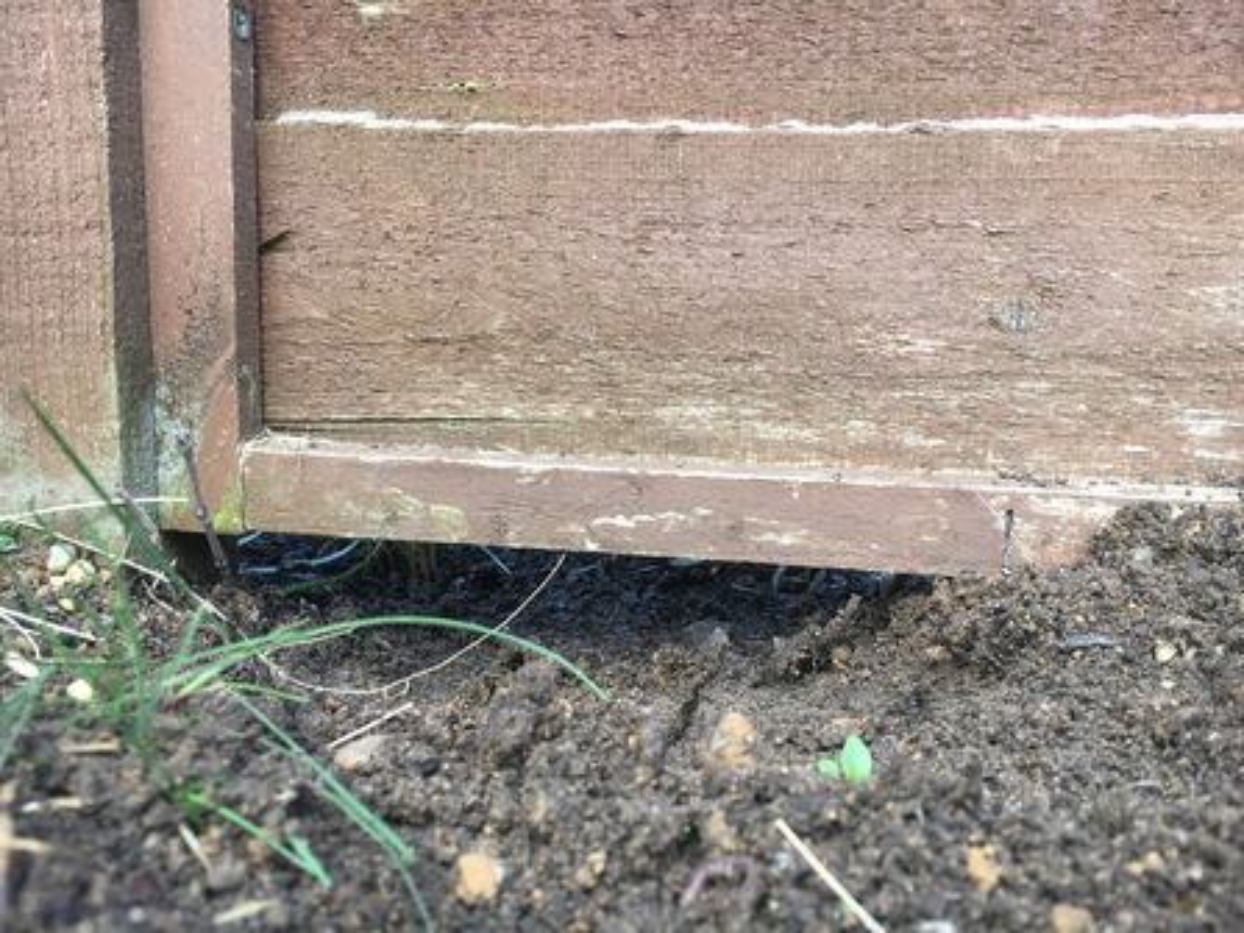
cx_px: 622
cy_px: 466
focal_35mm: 29
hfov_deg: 61.7
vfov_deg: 48.2
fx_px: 1042
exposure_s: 1/50
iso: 25
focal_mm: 4.15
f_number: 2.2
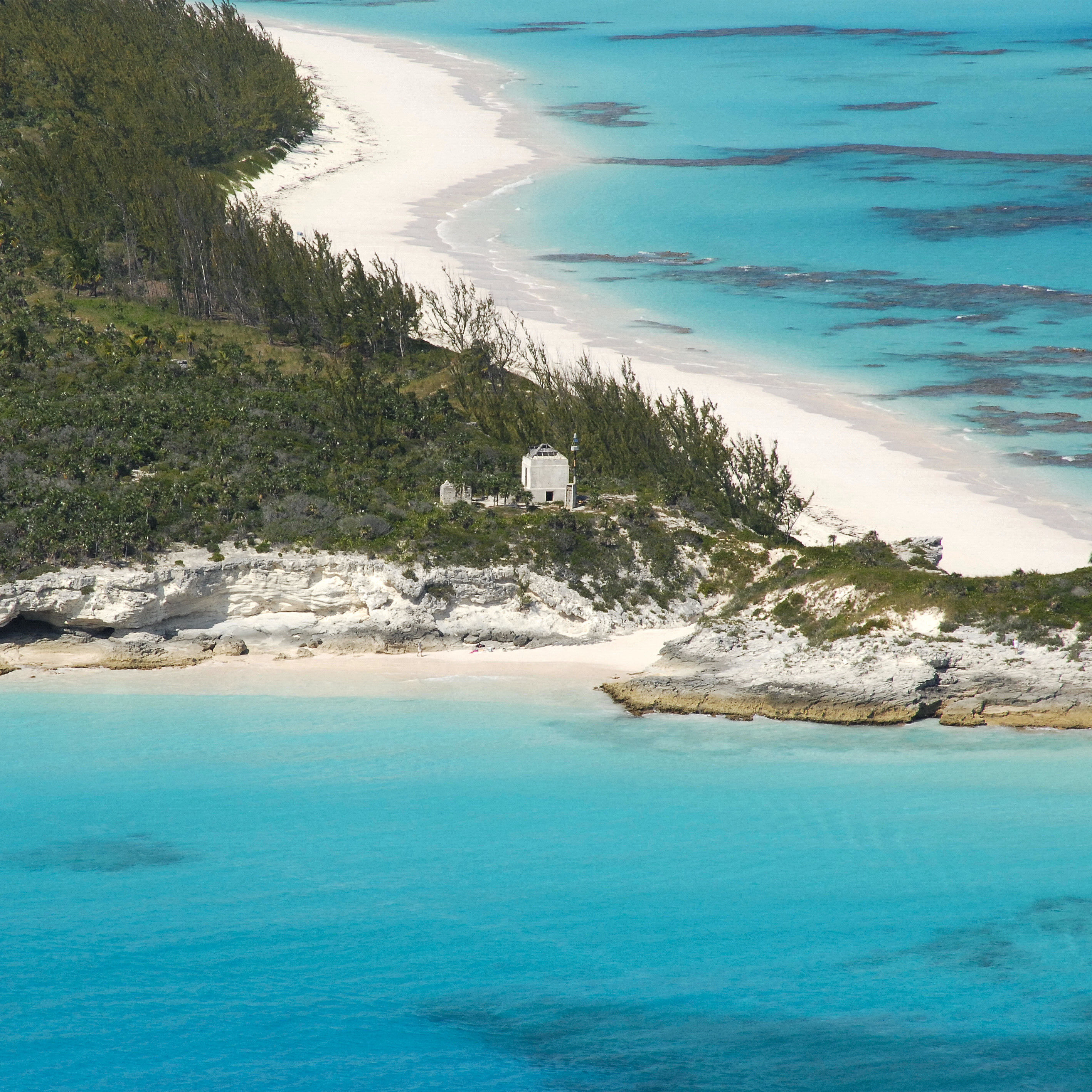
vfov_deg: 8.3
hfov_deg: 8.3
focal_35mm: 212
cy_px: 547
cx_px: 410
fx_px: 7566
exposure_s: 1/1000
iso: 400
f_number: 9.5
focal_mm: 110
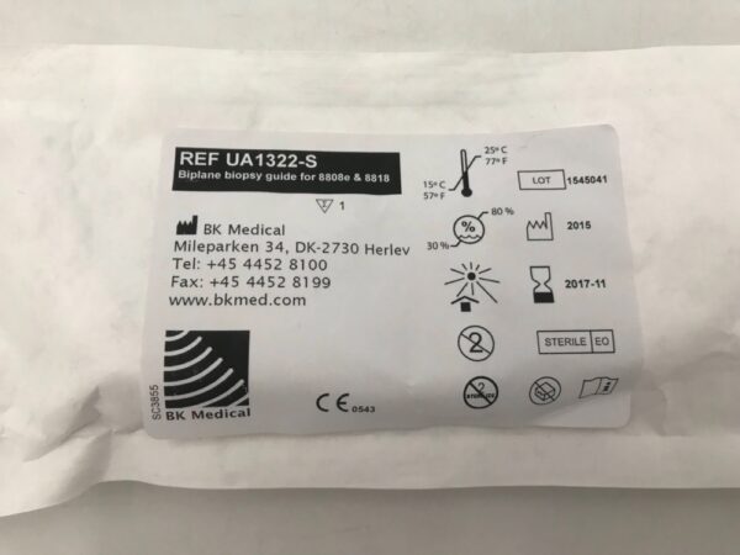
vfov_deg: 49.7
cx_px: 370
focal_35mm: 28
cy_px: 278
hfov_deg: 63.4
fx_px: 599
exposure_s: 1/40
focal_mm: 3.99
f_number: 1.8
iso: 25
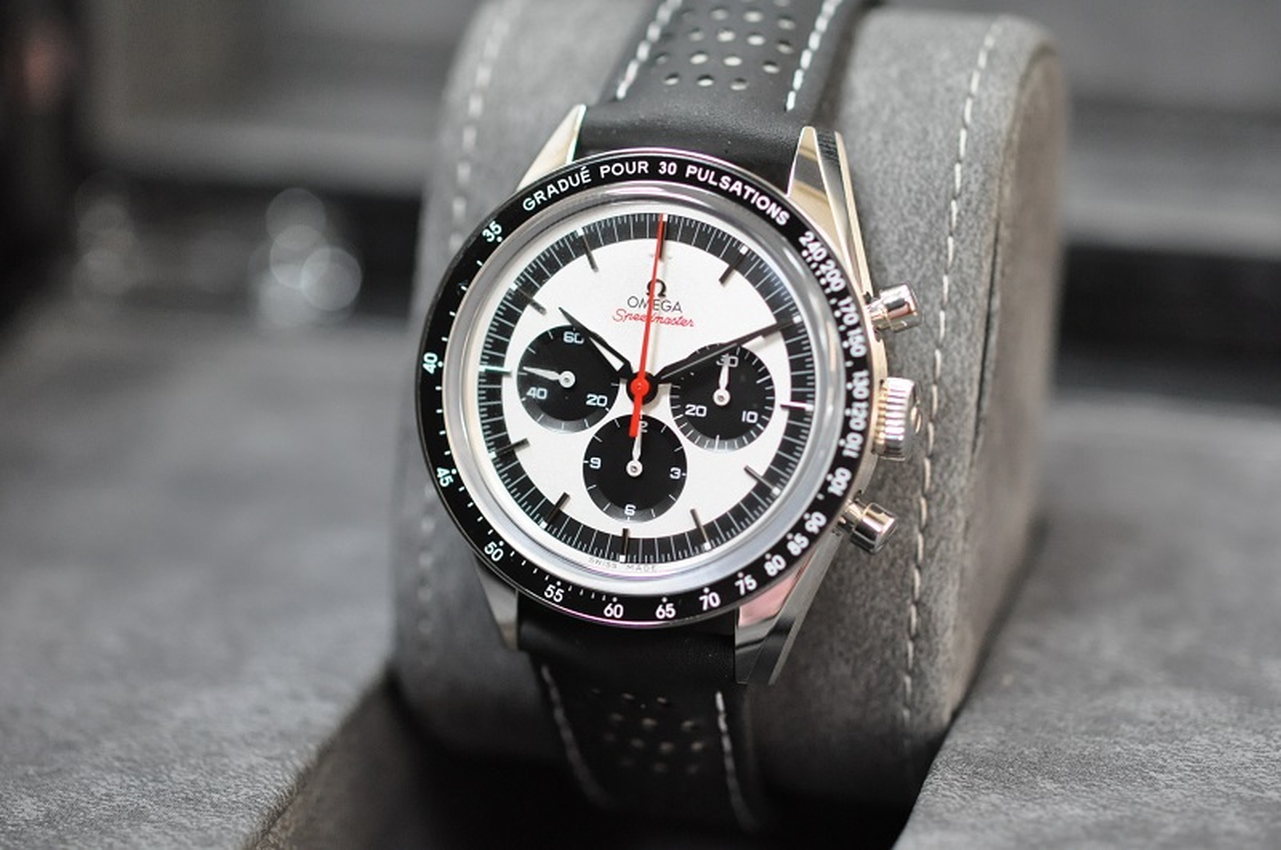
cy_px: 425
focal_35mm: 90
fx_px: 3198
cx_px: 640
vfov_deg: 15.1
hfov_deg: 22.7
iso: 1600
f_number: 3.5
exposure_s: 1/125
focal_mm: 60
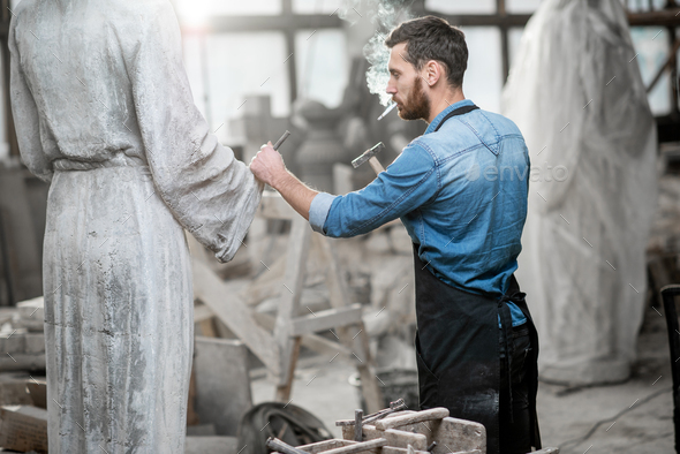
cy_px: 227
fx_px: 1606
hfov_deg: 23.9
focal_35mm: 85
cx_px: 340
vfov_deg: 16.1
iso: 400
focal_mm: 85
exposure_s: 1/200
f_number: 2.2
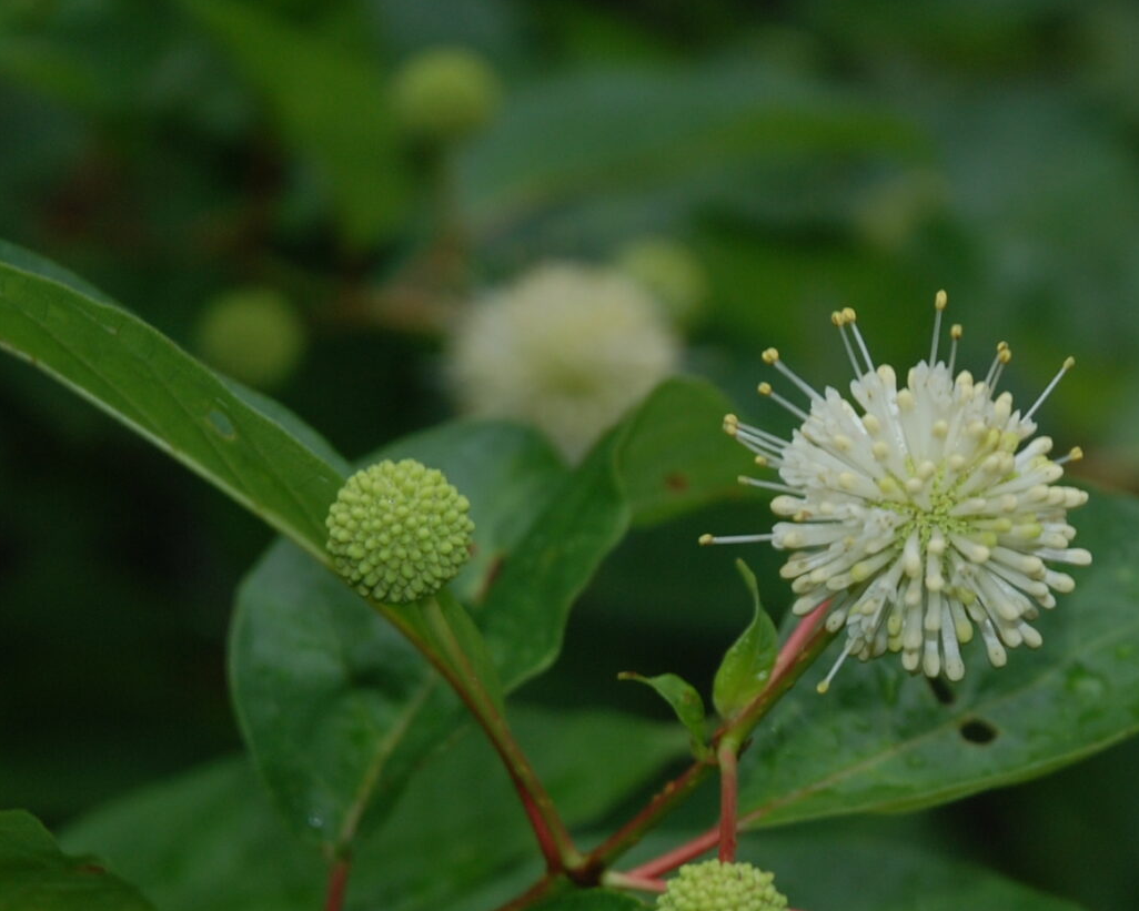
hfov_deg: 10.5
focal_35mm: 183
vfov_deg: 8.4
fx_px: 6170
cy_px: 578
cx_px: 796
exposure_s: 1/60
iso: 200
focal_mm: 52
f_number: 4.5
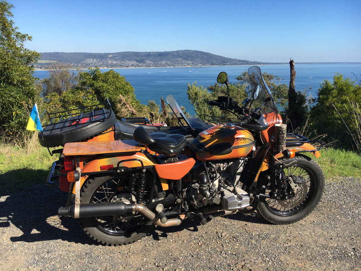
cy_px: 136
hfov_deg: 61.7
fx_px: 302
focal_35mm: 29
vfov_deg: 48.2
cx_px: 180
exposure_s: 1/1241
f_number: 2.2
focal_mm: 4.15
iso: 25
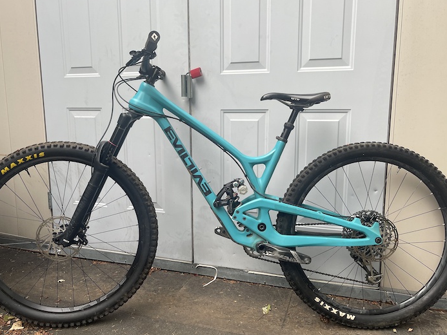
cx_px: 213
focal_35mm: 30
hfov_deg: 59.9
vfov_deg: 46.8
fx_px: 387
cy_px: 164
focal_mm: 5.1
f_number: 1.6
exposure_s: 1/121
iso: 32
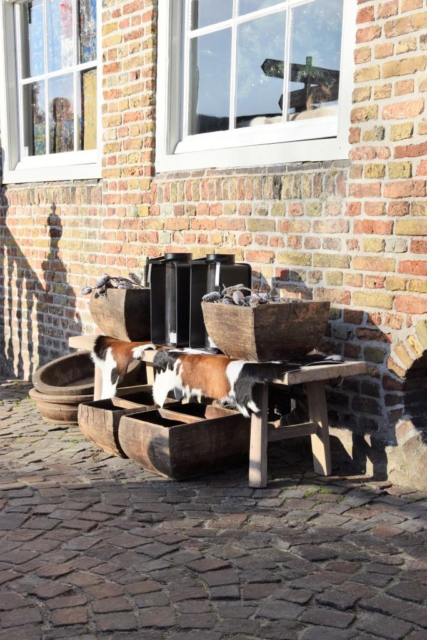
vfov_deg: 35.0
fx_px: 1014
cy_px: 320
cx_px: 214
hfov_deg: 23.8
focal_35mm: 57
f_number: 11
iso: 500
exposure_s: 1/500
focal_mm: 38
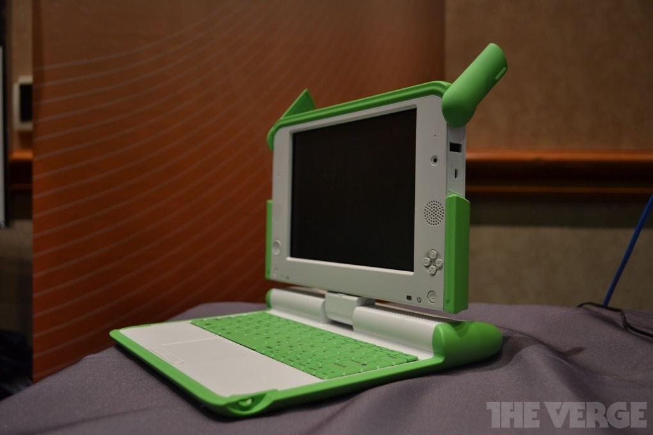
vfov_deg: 43.6
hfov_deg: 61.9
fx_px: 544
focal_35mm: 30
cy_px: 218
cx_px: 326
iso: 360
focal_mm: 20
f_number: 3.8
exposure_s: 1/50
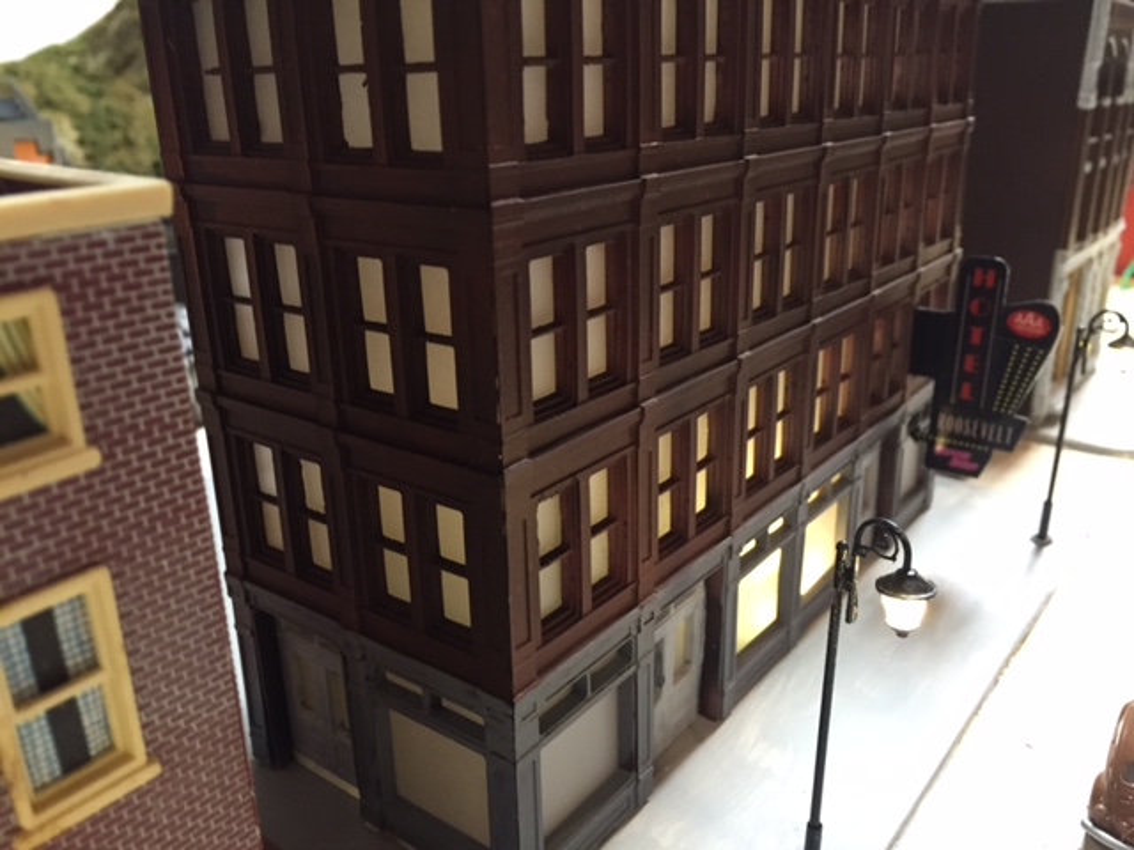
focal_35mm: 29
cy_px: 425
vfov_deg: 48.2
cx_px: 567
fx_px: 950
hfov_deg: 61.7
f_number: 2.2
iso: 250
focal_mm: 4.15
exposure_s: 1/24
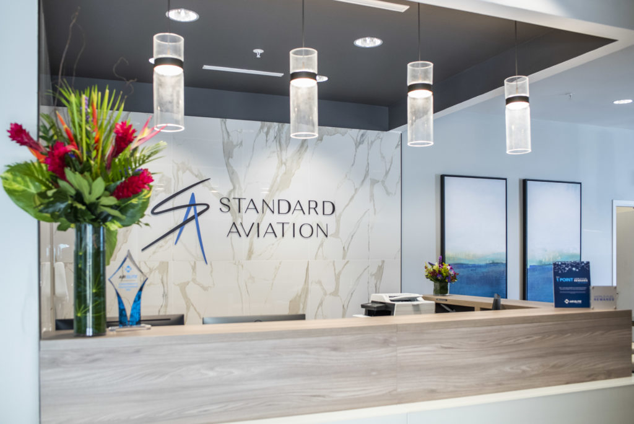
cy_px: 212
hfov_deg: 54.4
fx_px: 617
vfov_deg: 37.9
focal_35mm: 35
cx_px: 317
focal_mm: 35
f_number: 3.5
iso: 1250
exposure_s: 1/320
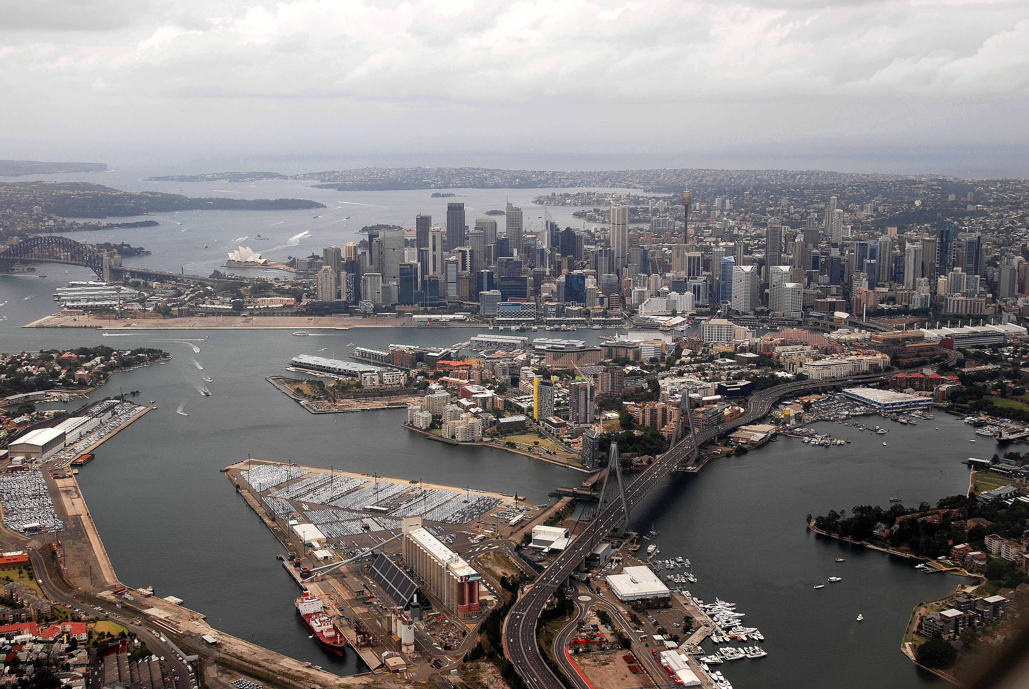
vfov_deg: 28.2
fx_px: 1374
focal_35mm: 48
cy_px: 344
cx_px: 514
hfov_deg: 41.1
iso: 100
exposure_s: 1/1000
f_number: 5
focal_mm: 32
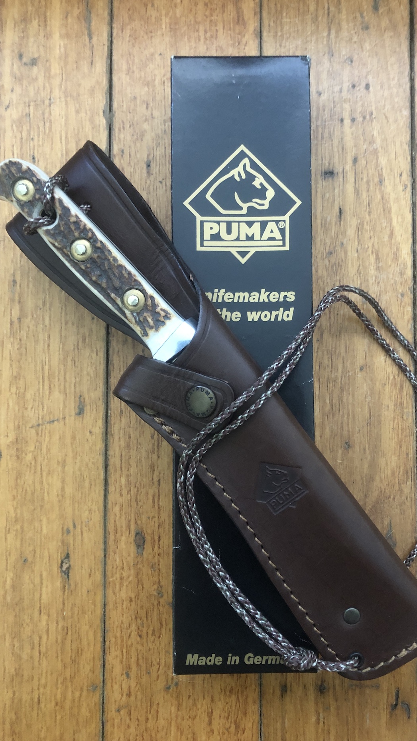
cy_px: 369
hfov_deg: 37.5
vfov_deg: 62.6
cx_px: 263
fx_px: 609
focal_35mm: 31
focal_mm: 3.99
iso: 100
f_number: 1.8
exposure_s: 1/10
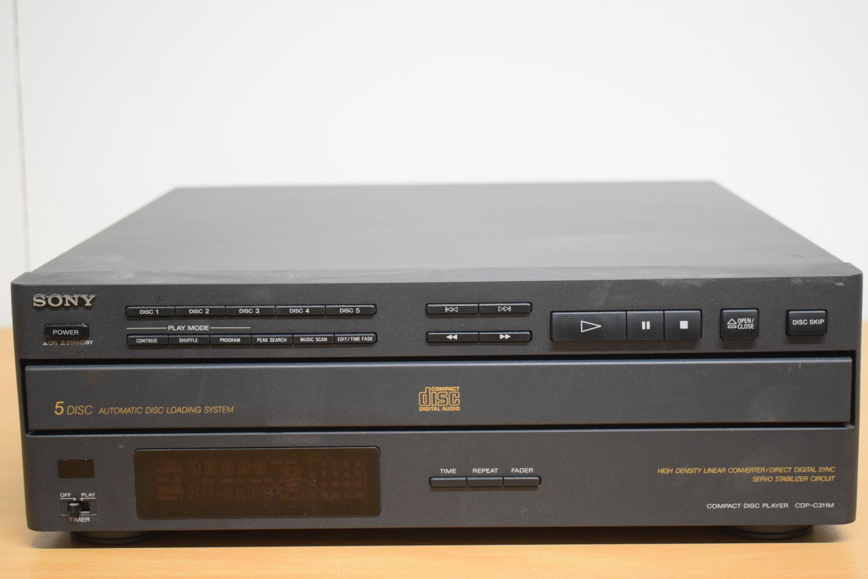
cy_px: 290
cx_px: 434
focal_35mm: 60
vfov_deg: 22.6
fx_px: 1447
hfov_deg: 33.4
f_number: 5
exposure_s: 1/80
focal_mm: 40
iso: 3200
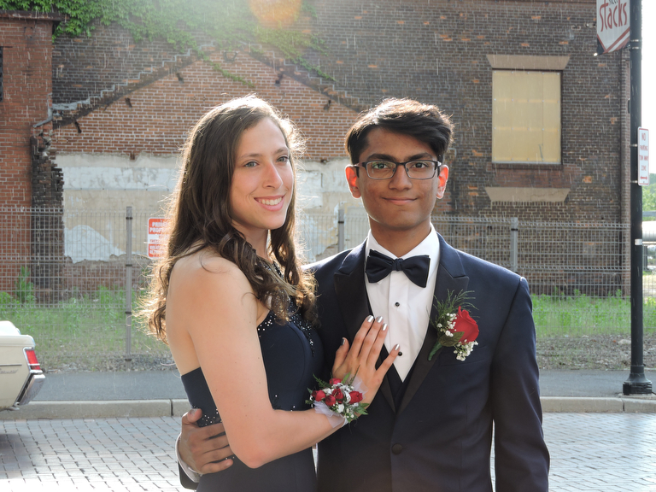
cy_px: 246
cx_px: 328
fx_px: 1611
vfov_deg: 17.4
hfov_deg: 23.0
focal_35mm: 85
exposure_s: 1/100
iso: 100
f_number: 4.5
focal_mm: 15.2
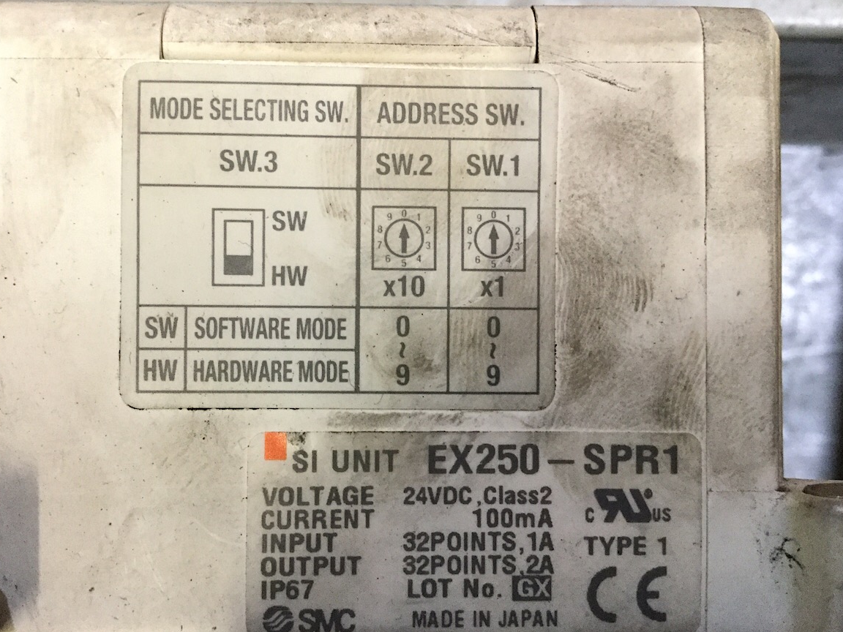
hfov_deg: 56.8
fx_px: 779
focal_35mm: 32
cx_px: 425
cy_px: 323
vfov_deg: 44.2
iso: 250
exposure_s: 1/17
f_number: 2.4
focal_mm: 3.3
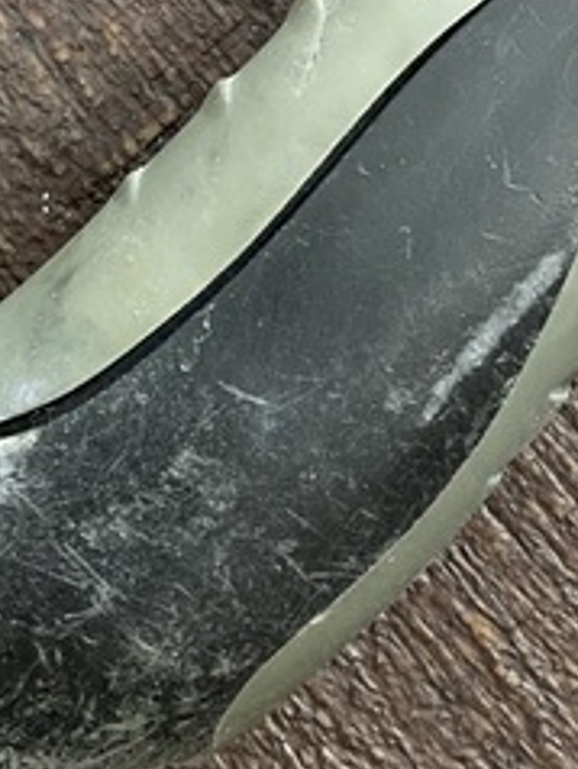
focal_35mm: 82
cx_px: 186
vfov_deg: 23.0
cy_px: 29
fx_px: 1822
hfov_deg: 18.0
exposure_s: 1/30
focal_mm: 4.25
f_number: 1.8
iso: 500
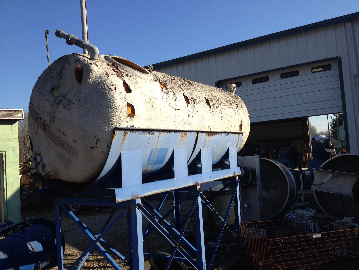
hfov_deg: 52.6
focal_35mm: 35
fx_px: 363
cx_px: 180
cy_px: 135
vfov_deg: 40.7
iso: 50
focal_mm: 4.28
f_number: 2.4
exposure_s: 1/1314
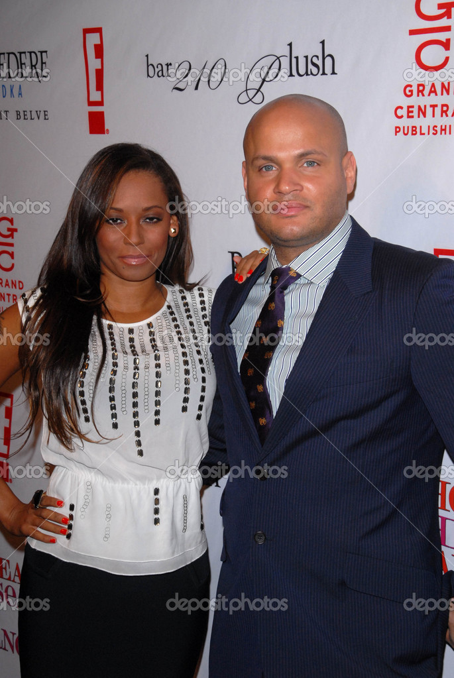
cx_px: 227
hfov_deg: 19.8
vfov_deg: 29.2
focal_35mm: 69
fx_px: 1301
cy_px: 339
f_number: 7.1
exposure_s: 1/250
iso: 400
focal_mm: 46
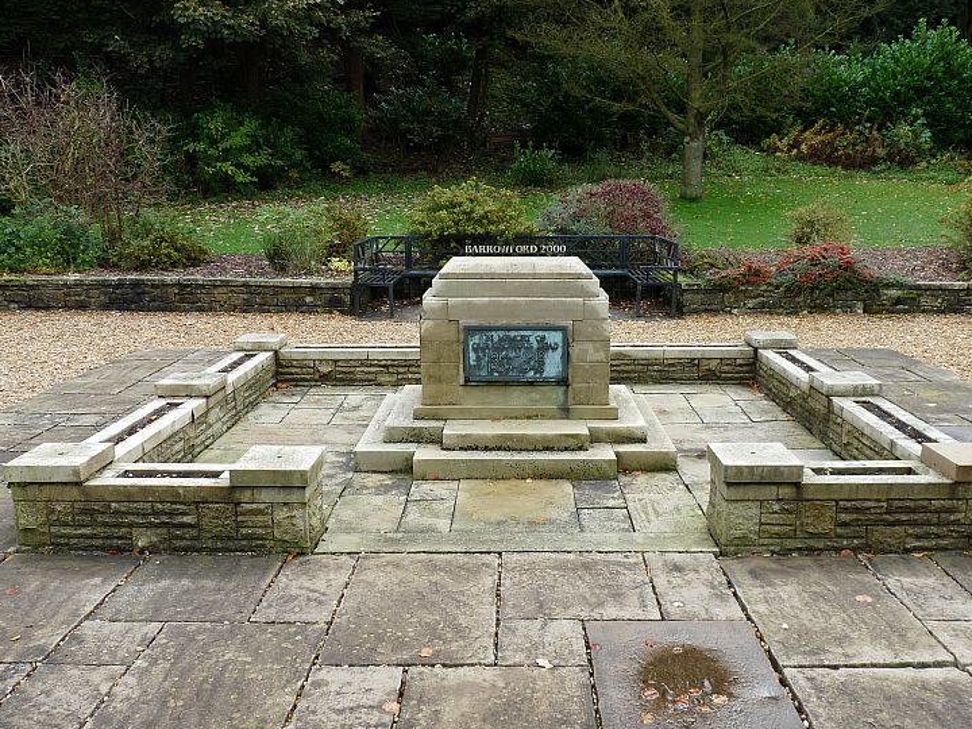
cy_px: 346
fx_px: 842
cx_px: 520
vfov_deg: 46.8
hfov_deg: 59.9
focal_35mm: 30
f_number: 4
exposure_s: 1/100
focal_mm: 4.8
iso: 100
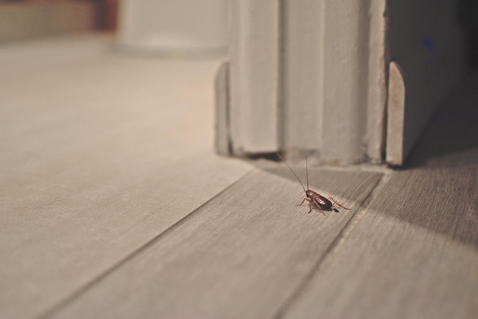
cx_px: 239
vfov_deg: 25.8
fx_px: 697
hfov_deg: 37.8
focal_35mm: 52
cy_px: 160
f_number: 1.8
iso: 500
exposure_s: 1/320
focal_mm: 35
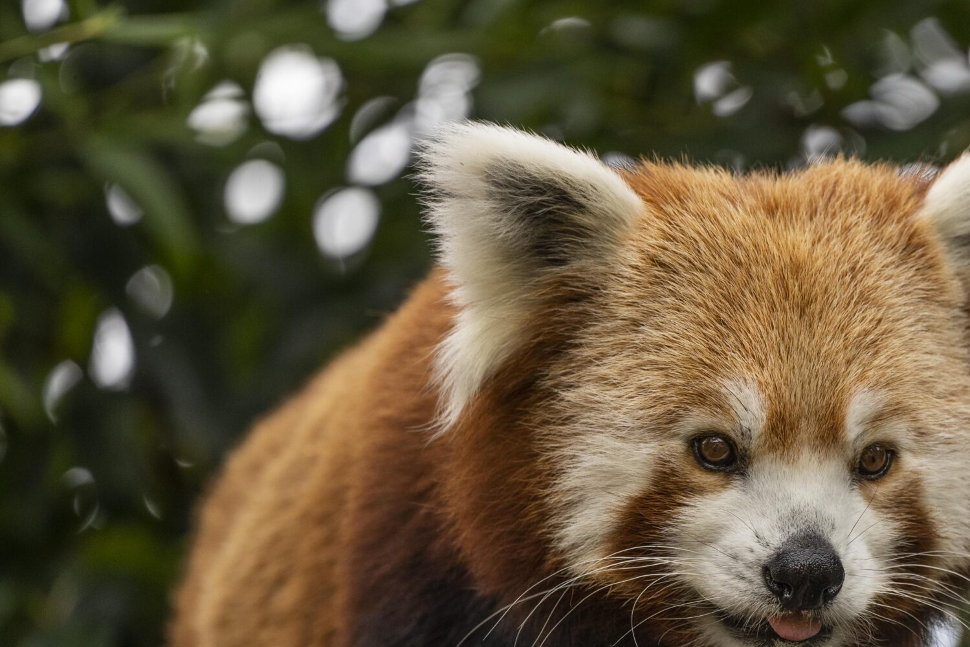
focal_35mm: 683
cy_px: 525
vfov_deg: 2.0
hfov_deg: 3.0
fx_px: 18405
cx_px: 802
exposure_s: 1/640
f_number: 5.6
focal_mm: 400
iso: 640
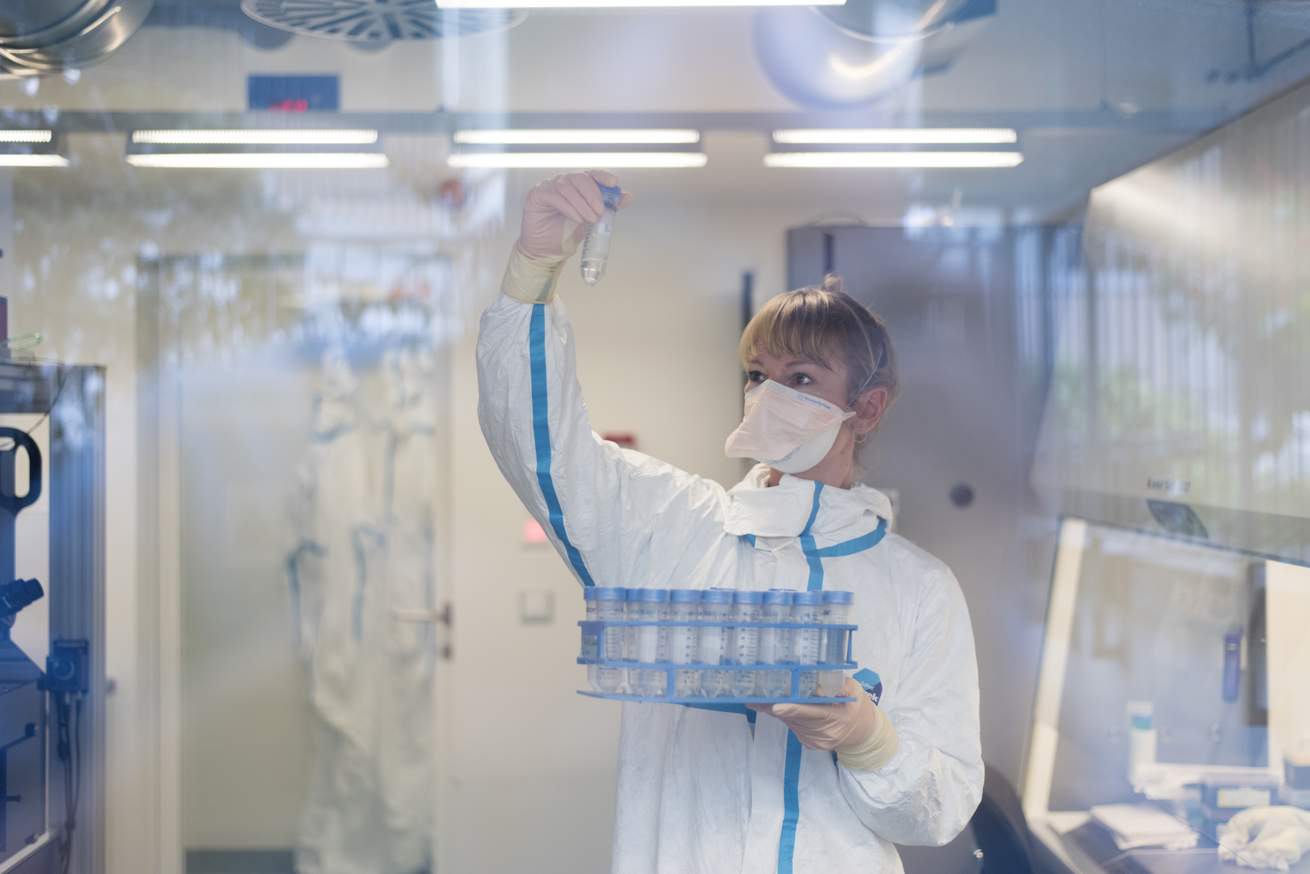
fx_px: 1820
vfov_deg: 27.0
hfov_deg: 39.6
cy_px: 437
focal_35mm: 50
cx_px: 655
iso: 560
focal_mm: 50
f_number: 1.8
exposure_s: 1/500
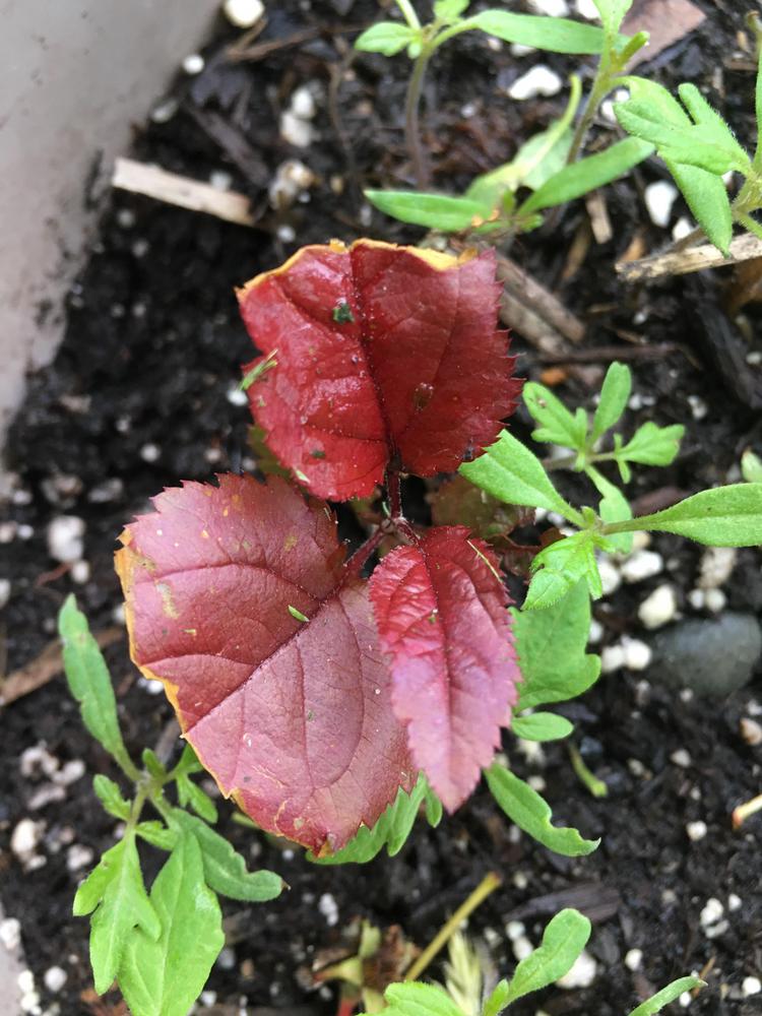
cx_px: 381
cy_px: 508
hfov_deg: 48.2
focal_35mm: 29
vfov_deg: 61.7
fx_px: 851
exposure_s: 1/30
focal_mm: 4.15
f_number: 2.2
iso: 32
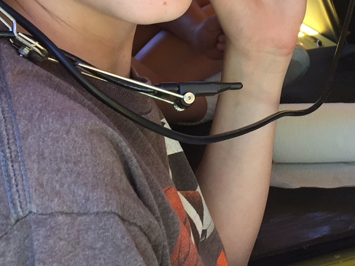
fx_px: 841
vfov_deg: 17.0
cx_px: 357
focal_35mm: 82
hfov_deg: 22.9
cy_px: -69
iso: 32
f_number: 2.2
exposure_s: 1/120
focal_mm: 4.15
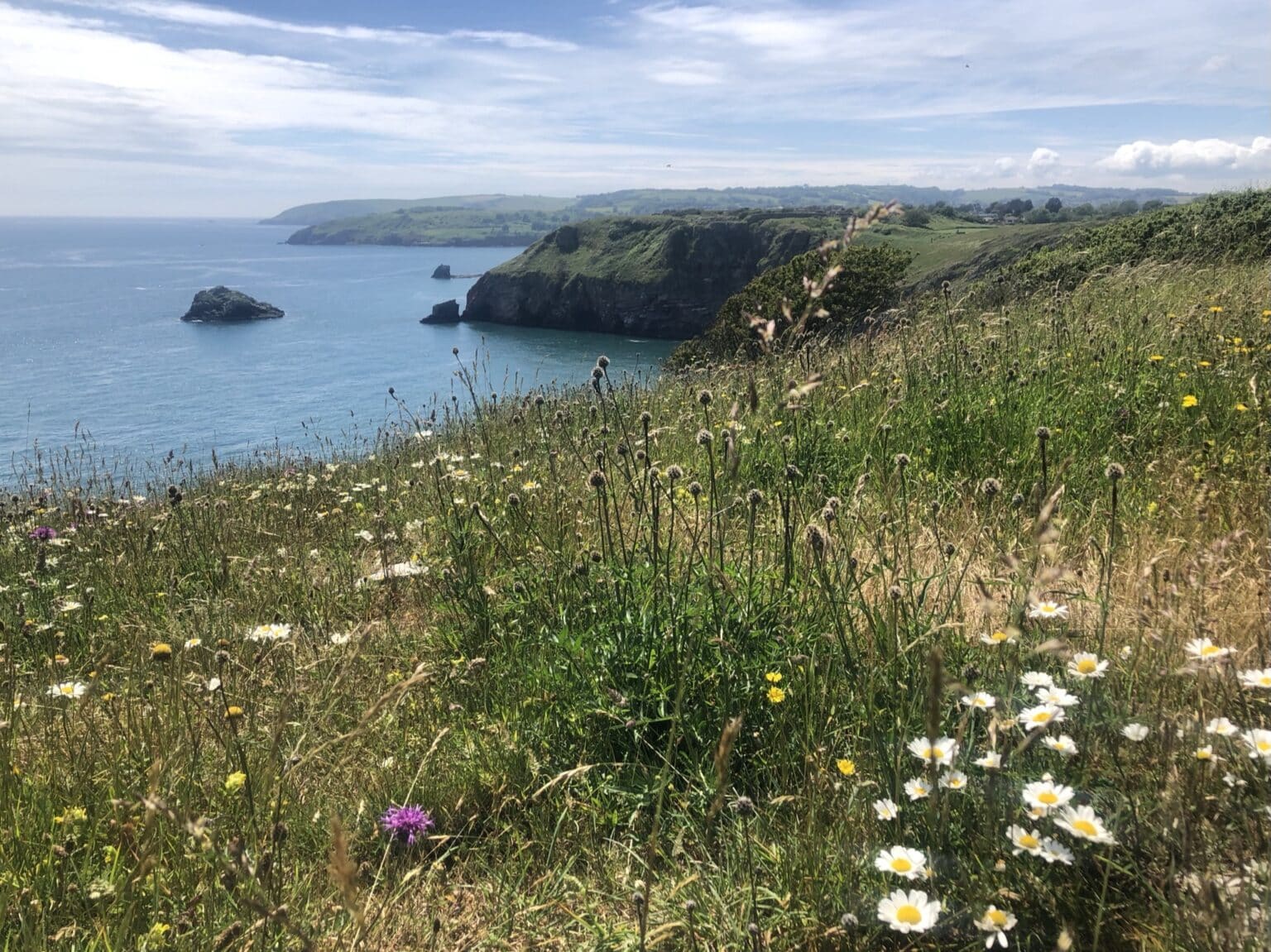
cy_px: 476
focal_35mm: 28
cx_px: 636
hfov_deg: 63.5
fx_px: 1028
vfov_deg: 49.7
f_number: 1.8
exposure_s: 1/1919
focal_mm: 3.99
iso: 20
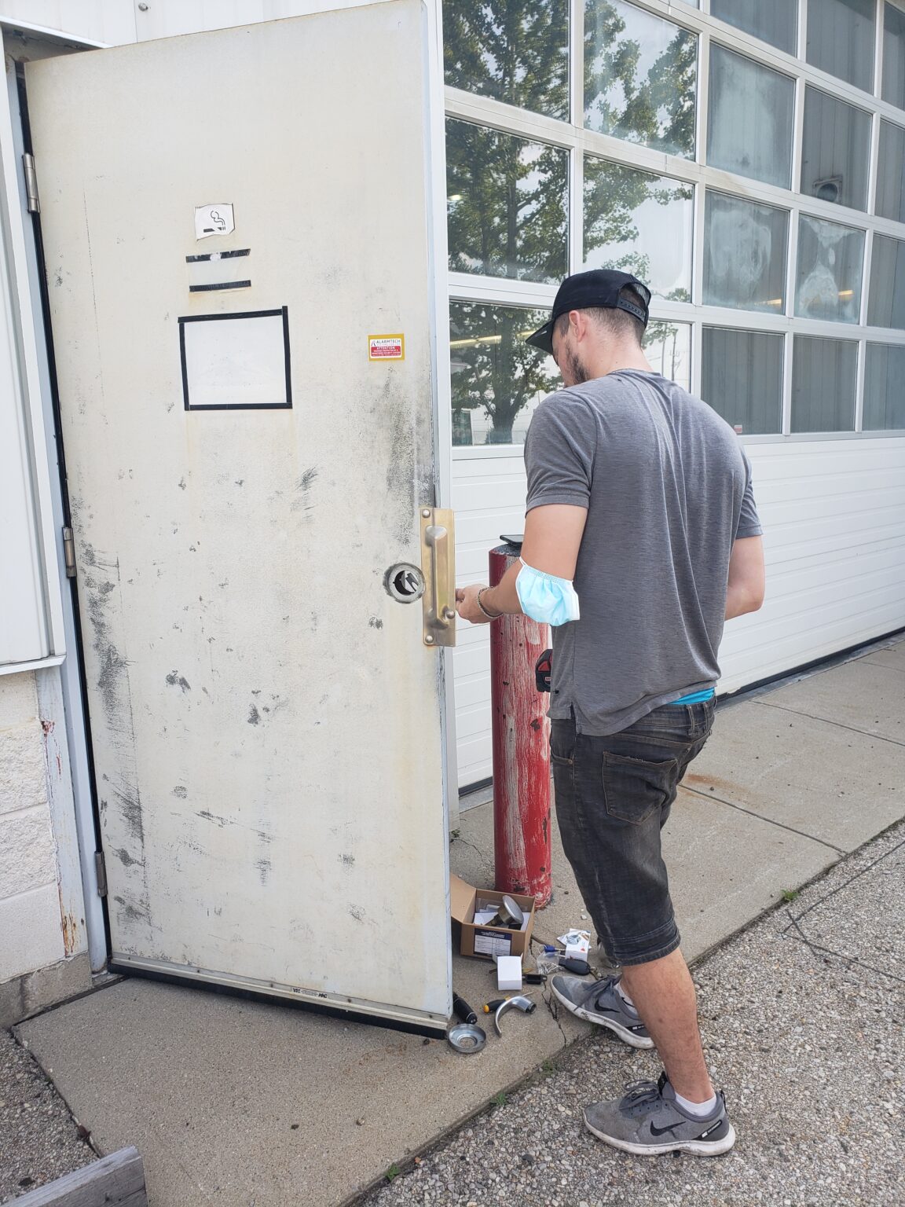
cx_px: 452
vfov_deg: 67.3
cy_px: 604
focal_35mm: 26
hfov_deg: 53.1
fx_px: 906
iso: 50
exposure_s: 1/319
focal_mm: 4.3
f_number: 2.4
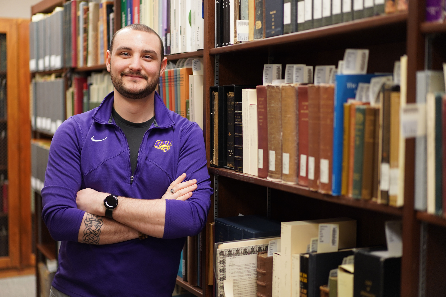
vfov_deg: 24.6
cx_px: 223
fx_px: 681
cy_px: 148
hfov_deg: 36.2
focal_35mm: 55
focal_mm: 55
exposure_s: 1/60
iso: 500
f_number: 2
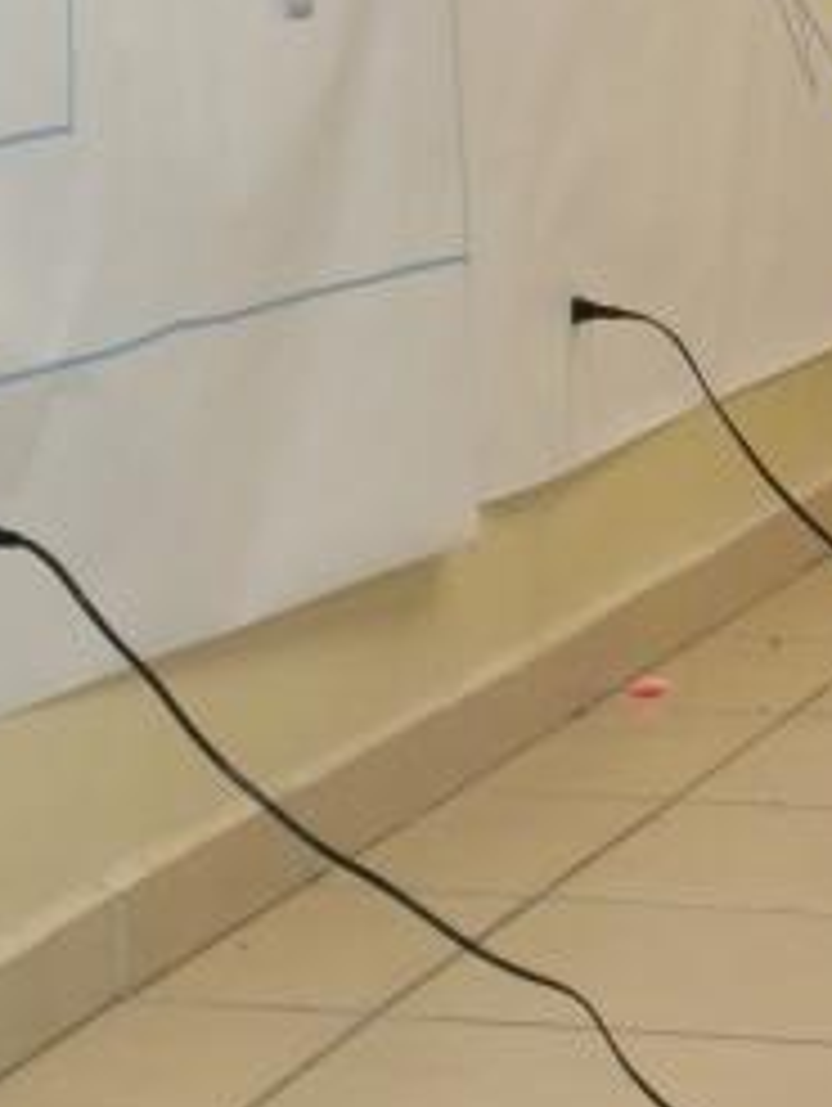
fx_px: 5822
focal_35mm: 182
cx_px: 427
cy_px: 482
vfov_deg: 10.9
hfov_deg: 8.2
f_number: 5.1
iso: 400
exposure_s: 1/30
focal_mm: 17.7
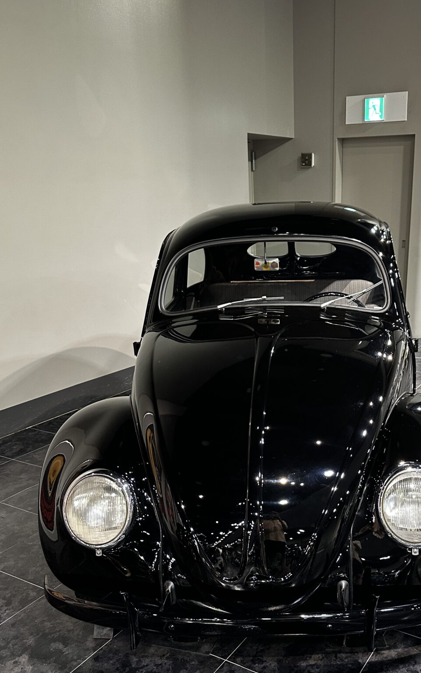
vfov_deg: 56.1
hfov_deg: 36.8
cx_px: 287
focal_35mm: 34
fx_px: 624
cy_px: 416
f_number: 1.78
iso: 320
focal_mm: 6.86
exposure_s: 1/60
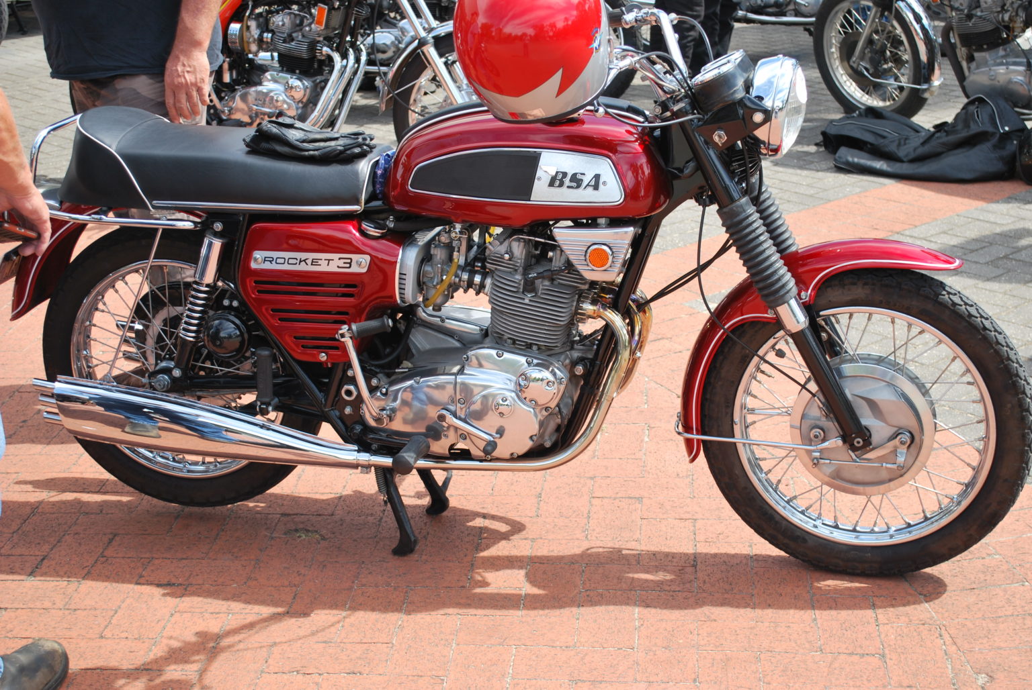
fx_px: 1636
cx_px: 516
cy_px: 345
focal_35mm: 57
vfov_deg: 23.8
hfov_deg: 35.0
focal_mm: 38
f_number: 5.6
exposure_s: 1/125
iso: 100
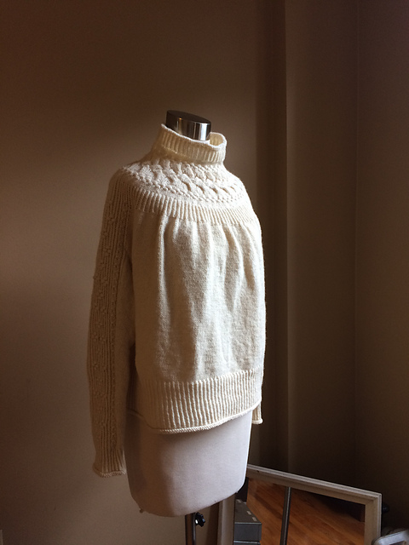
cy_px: 272
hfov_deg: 48.2
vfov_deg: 61.7
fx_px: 457
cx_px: 204
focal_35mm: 29
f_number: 2.2
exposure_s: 1/30
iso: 80
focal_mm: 4.15
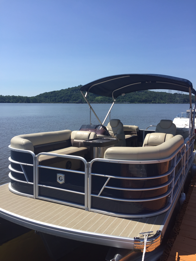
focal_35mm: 29
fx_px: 219
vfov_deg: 61.7
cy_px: 130
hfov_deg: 48.2
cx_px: 98
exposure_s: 1/2326
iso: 32
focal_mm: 4.15
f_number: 2.2
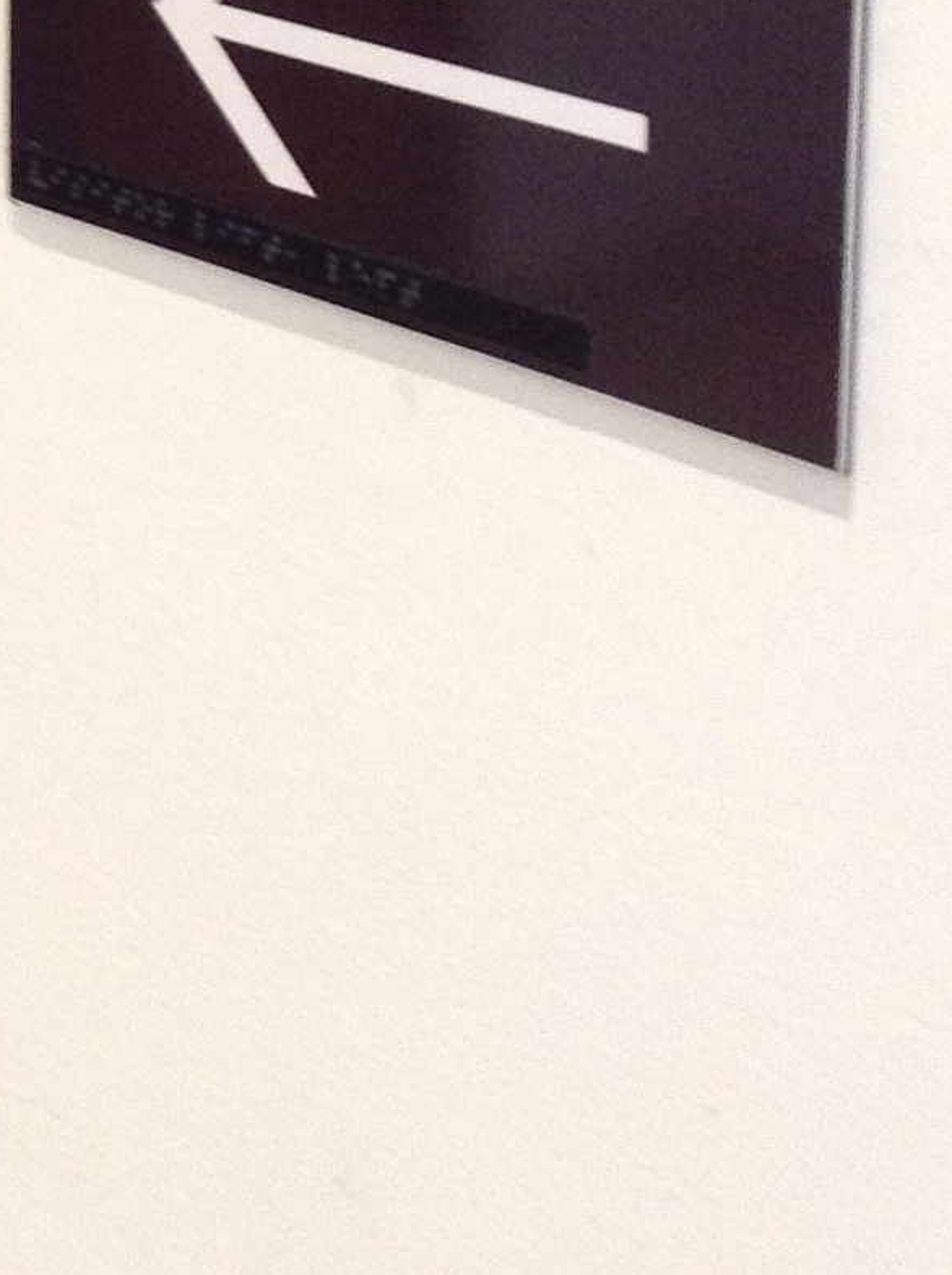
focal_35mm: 109
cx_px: -473
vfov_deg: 17.1
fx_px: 4009
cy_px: -333
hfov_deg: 12.8
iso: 80
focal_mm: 3.3
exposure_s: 1/24
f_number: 2.4
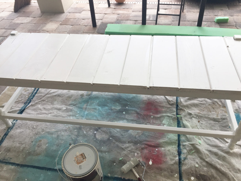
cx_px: 120
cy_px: 90
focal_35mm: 29
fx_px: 202
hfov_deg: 61.7
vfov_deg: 48.2
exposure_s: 1/237
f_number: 2.2
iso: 32
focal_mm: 4.15
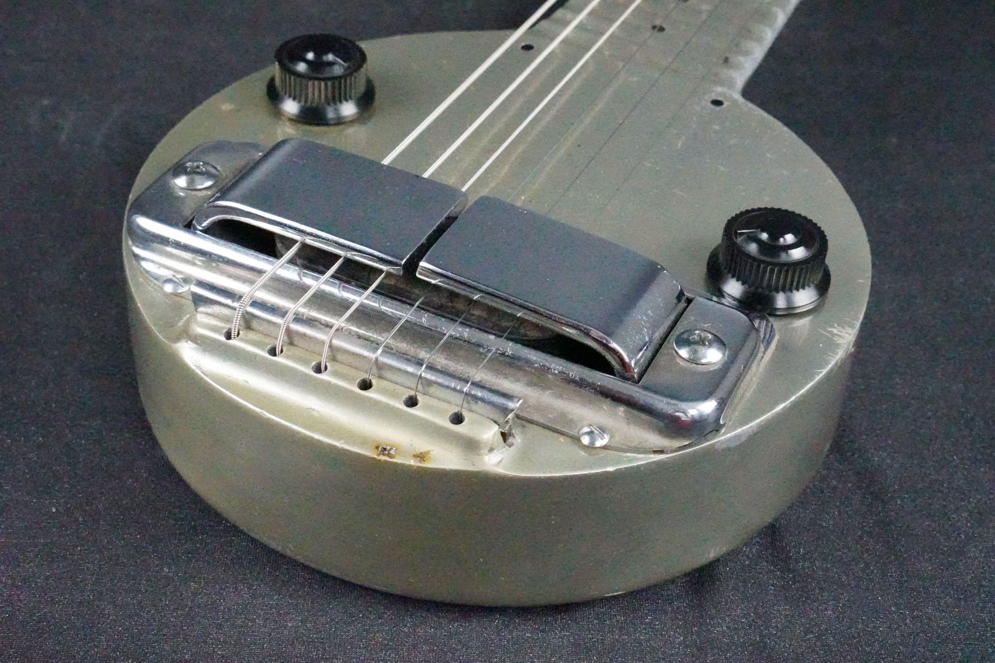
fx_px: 1451
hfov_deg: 37.9
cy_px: 332
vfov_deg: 25.8
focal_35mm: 52
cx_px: 498
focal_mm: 35
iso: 51200
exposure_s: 1/1000
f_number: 11
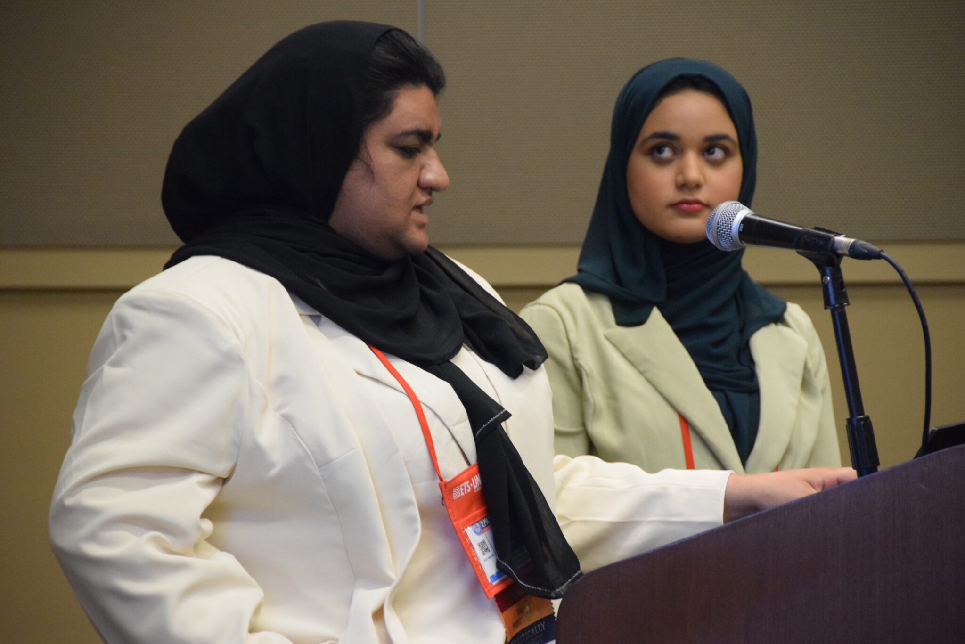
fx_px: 6837
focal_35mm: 255
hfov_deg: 8.1
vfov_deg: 5.4
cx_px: 482
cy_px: 322
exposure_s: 1/60
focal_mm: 170
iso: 3200
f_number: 5.6
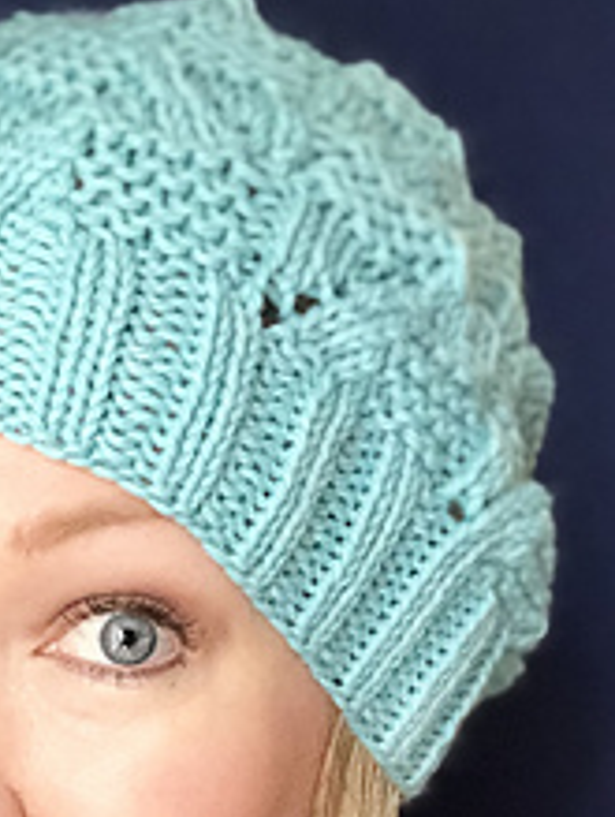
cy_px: 754
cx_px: -22
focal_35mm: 73
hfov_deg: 19.5
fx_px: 1724
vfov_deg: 25.7
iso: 200
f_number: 2.2
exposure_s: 1/30
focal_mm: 2.87
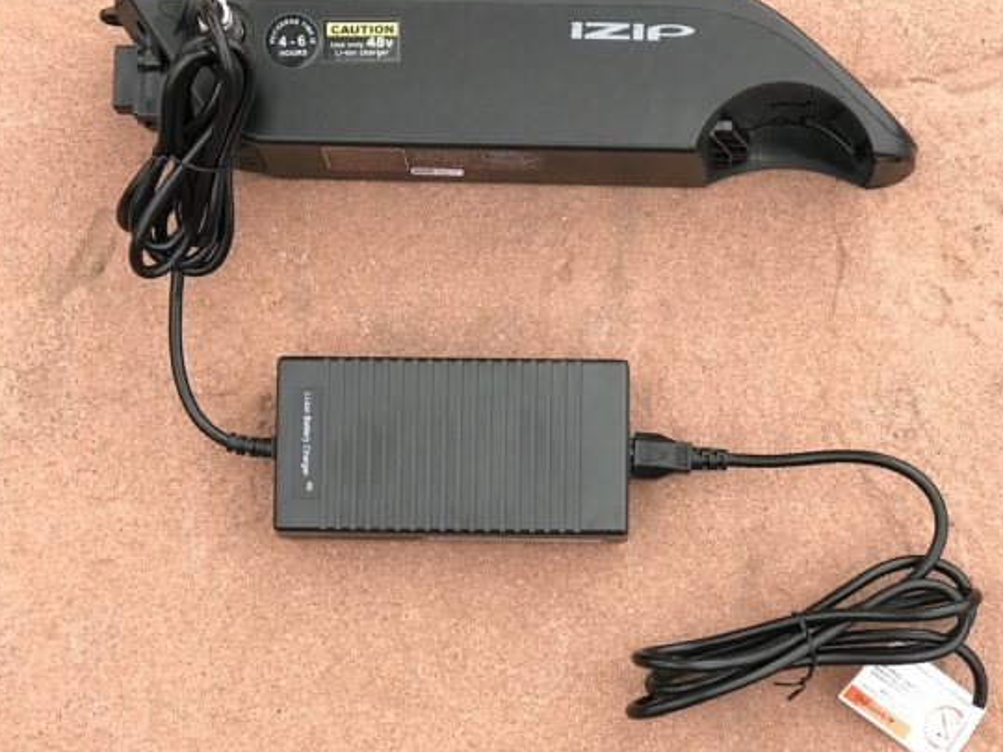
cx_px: 509
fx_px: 2347
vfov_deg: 18.2
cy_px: 425
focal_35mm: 81
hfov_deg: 24.1
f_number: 2.8
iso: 100
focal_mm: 6.6
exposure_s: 1/60
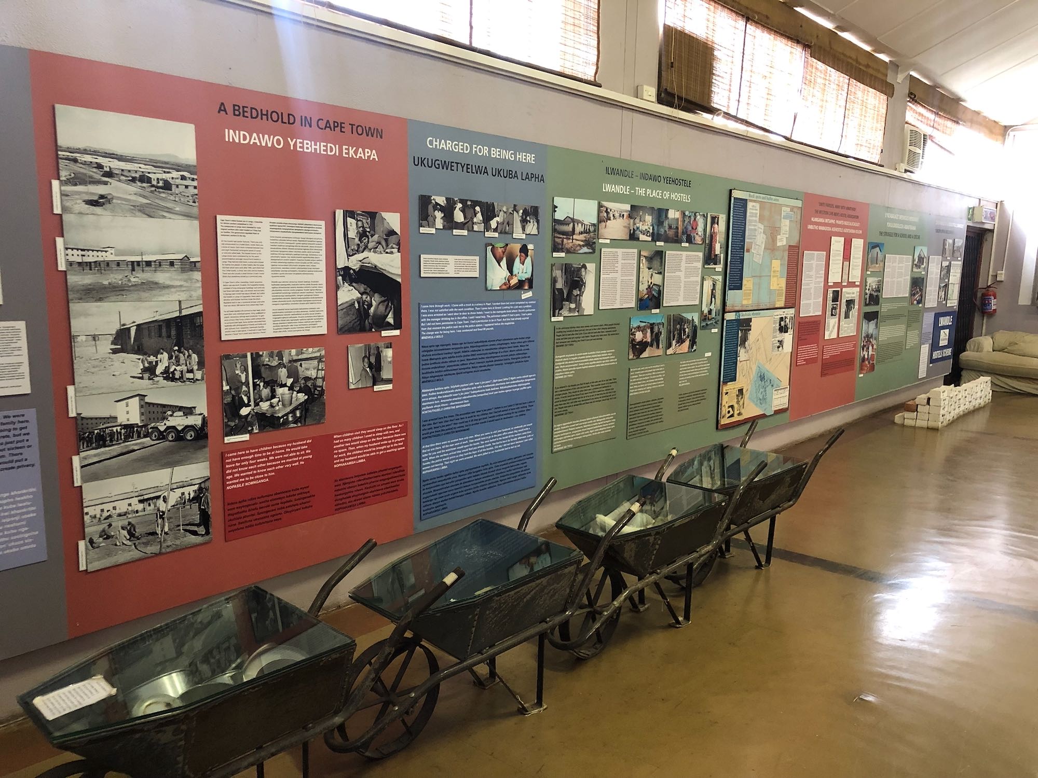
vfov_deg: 49.7
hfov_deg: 63.4
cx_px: 519
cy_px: 389
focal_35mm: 28
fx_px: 840
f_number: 1.8
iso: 100
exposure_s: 1/17
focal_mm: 4
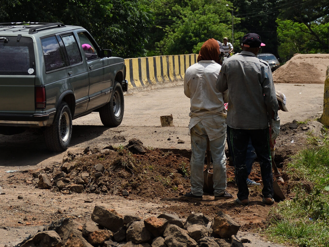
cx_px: 111
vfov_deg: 10.7
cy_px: 88
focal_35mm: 138
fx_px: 1312
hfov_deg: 14.3
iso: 100
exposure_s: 1/1000
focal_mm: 45
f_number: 5.6
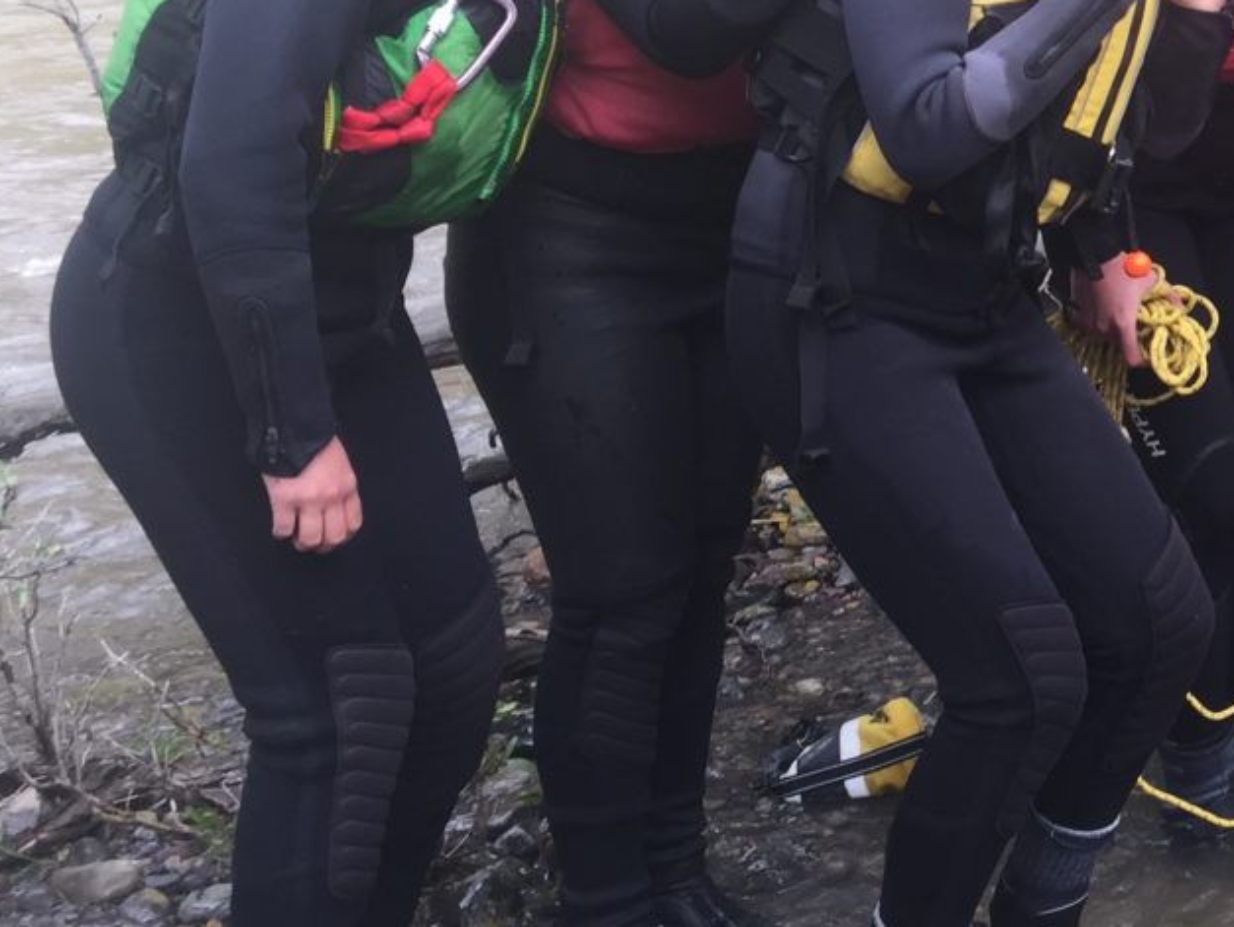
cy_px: 14
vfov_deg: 20.1
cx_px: 1466
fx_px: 2532
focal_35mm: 71
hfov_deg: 24.8
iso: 32
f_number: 2.2
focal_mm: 4.15
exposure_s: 1/120
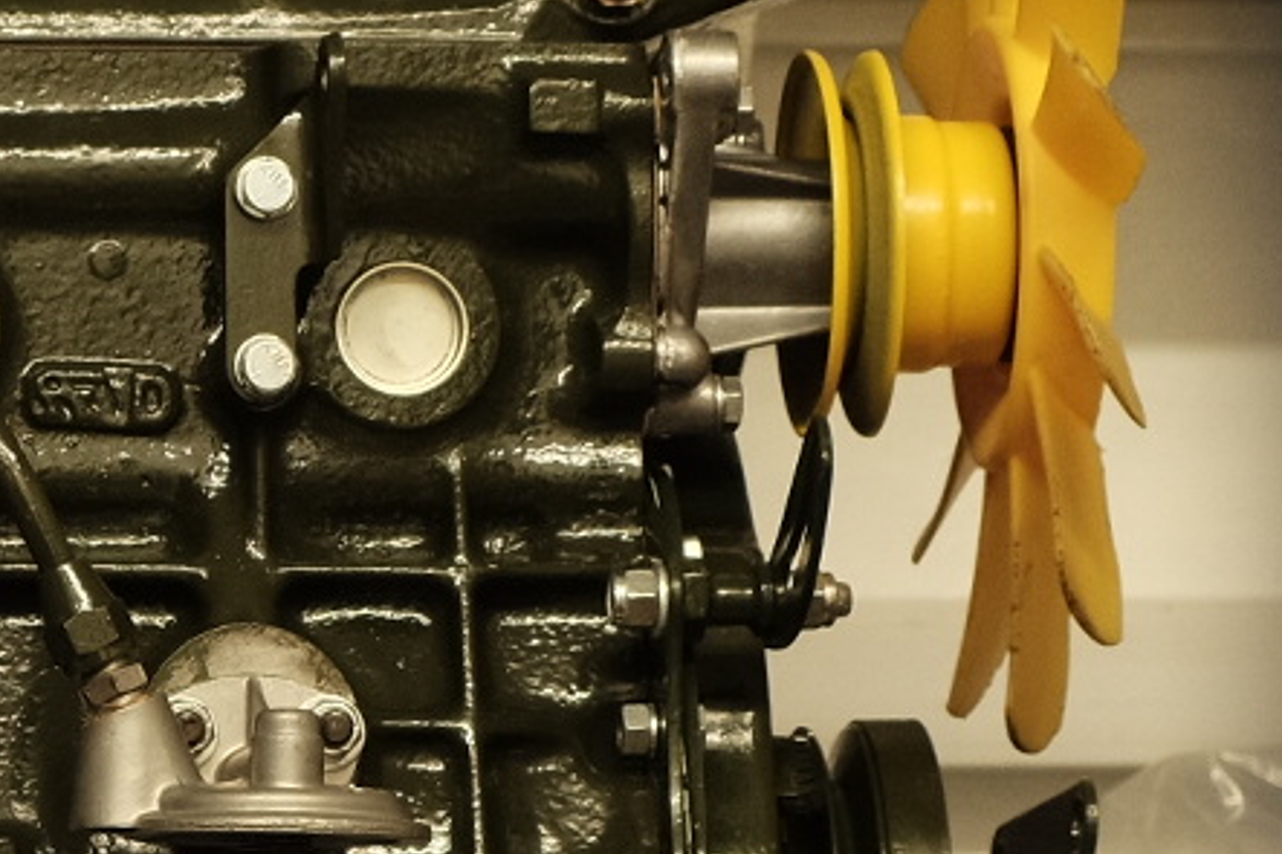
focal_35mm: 333
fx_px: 11853
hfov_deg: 6.2
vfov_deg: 4.1
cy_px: 773
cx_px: -67
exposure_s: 1/52
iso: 800
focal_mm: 55
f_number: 4
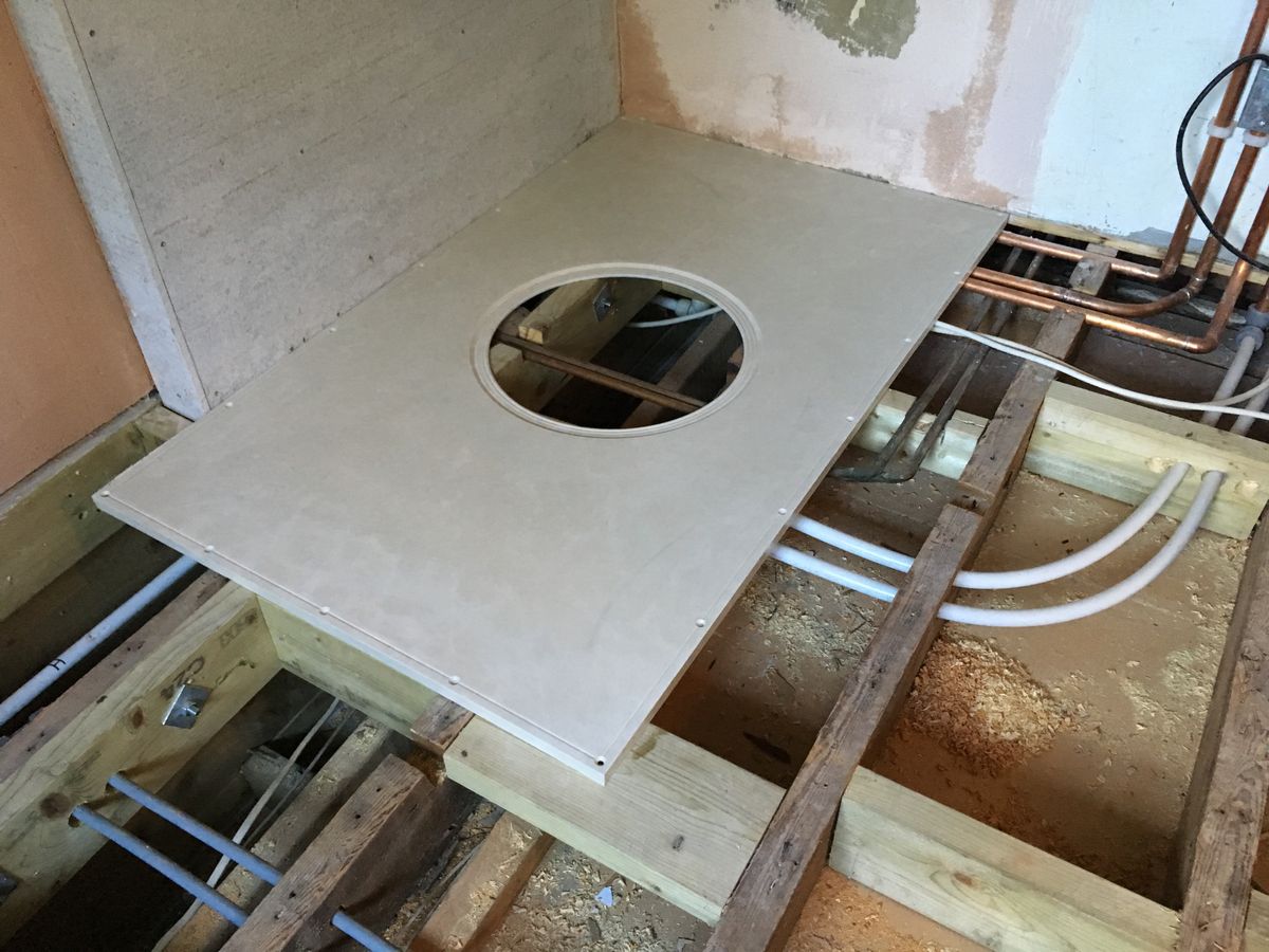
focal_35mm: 29
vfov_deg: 48.2
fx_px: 1063
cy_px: 476
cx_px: 634
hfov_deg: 61.7
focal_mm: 4.15
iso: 250
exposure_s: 1/25
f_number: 2.2
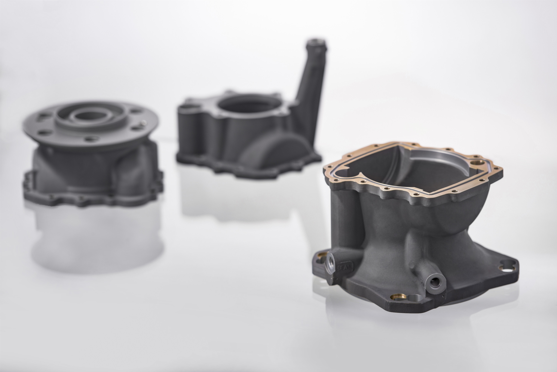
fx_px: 2708
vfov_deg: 7.9
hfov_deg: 11.7
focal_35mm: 175
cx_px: 278
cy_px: 186
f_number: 3.5
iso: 64
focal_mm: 175
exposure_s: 1/250
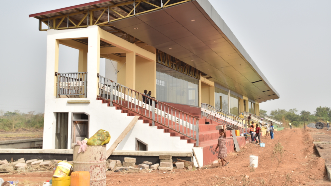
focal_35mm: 42
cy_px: 75
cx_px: 169
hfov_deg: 48.4
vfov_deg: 28.3
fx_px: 369
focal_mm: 26
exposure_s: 1/1000
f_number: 5
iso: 100
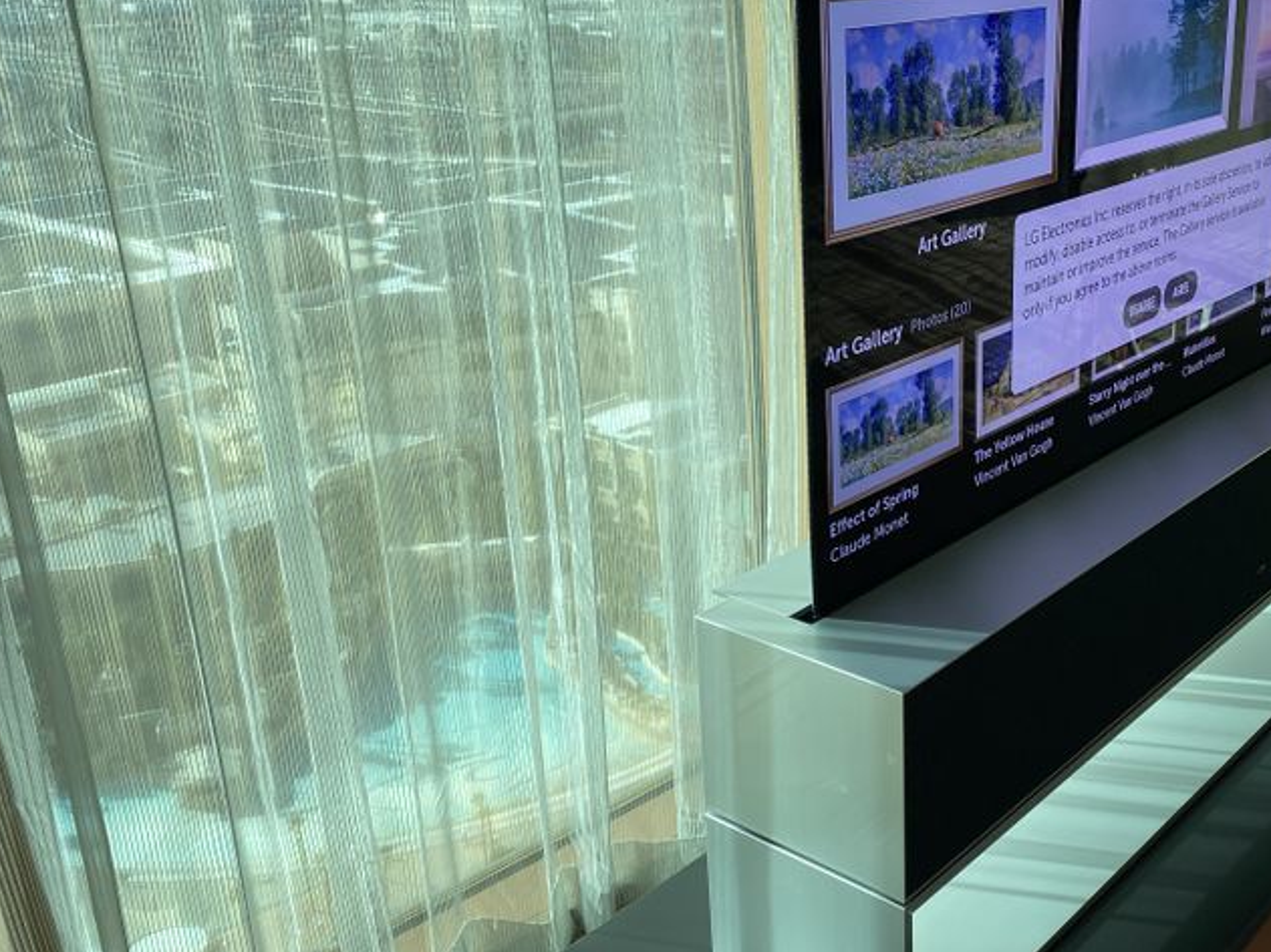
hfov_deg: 45.6
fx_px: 1468
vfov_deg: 35.9
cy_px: 403
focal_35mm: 40
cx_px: 912
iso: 40
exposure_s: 1/120
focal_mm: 4.25
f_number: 1.8
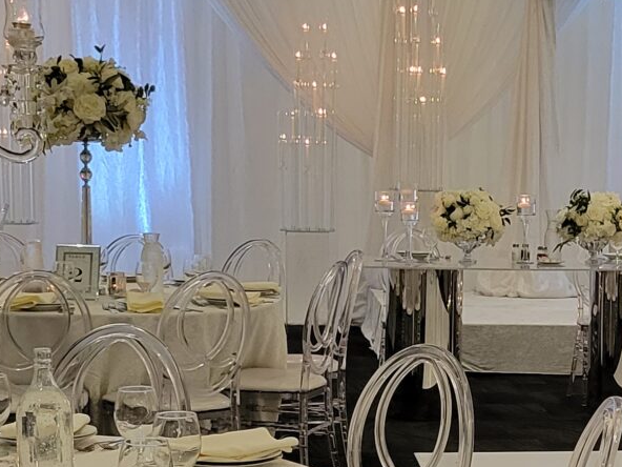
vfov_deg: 16.2
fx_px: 1617
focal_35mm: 90
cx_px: 598
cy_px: 427
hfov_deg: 21.1
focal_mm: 5.4
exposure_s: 1/120
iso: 320
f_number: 1.8
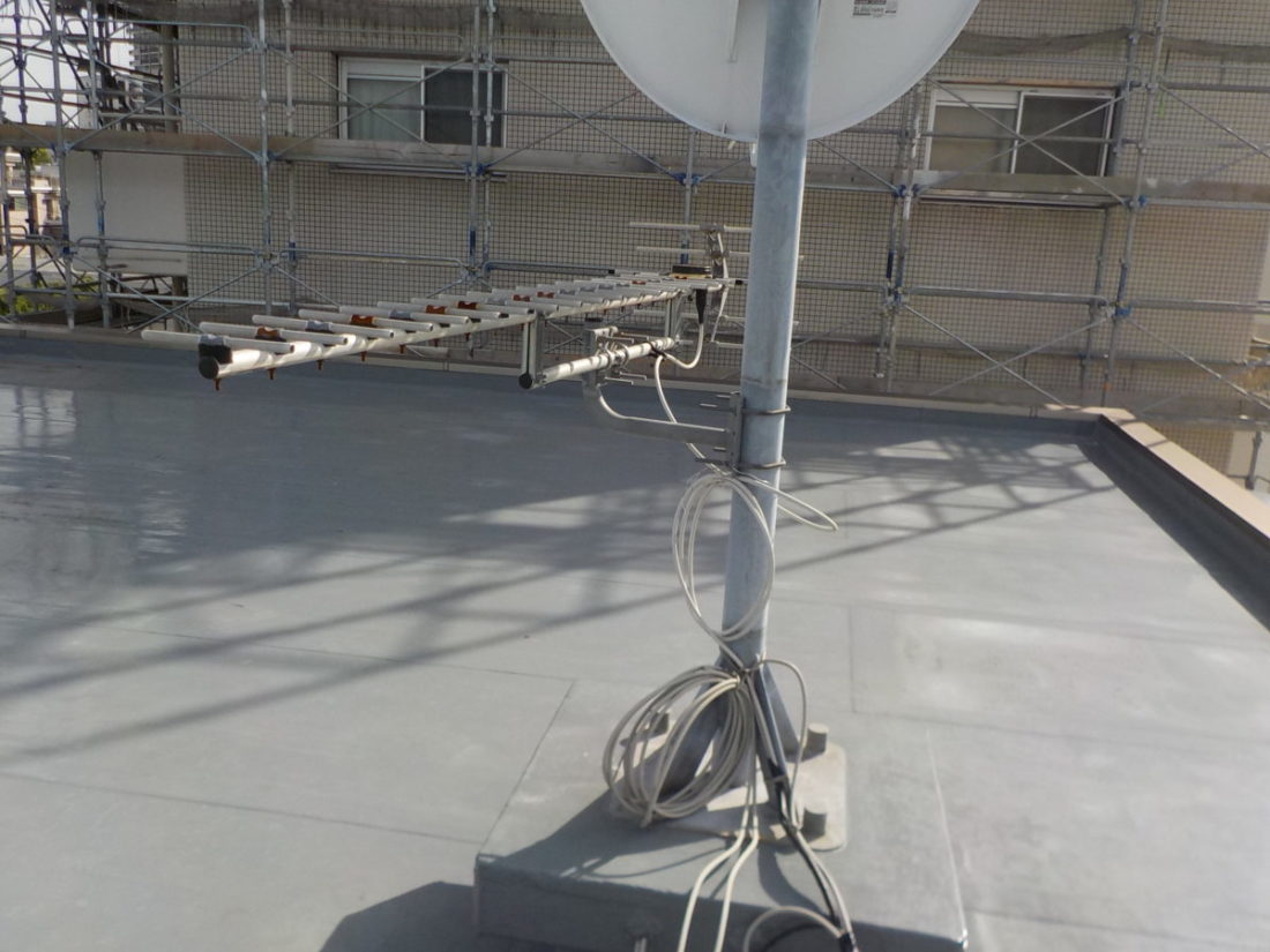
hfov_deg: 60.0
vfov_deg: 46.8
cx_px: 635
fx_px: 1101
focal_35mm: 30
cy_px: 476
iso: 125
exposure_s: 1/1250
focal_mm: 4.1
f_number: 3.3
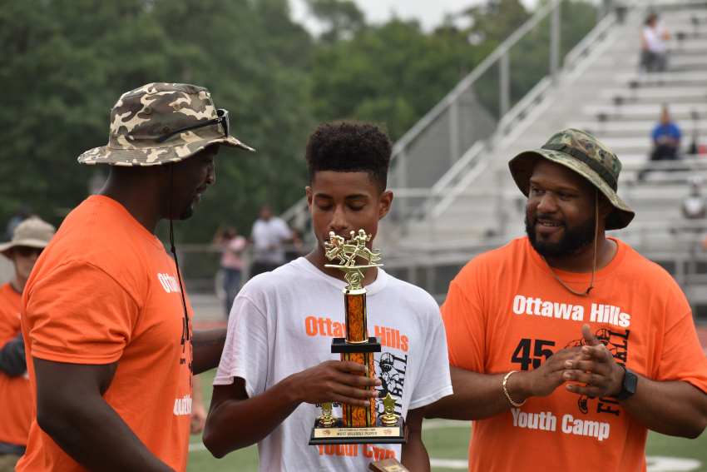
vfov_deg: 7.0
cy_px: 236
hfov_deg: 10.5
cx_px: 354
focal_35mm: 195
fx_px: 3830
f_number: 7.1
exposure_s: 1/640
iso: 200
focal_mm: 130
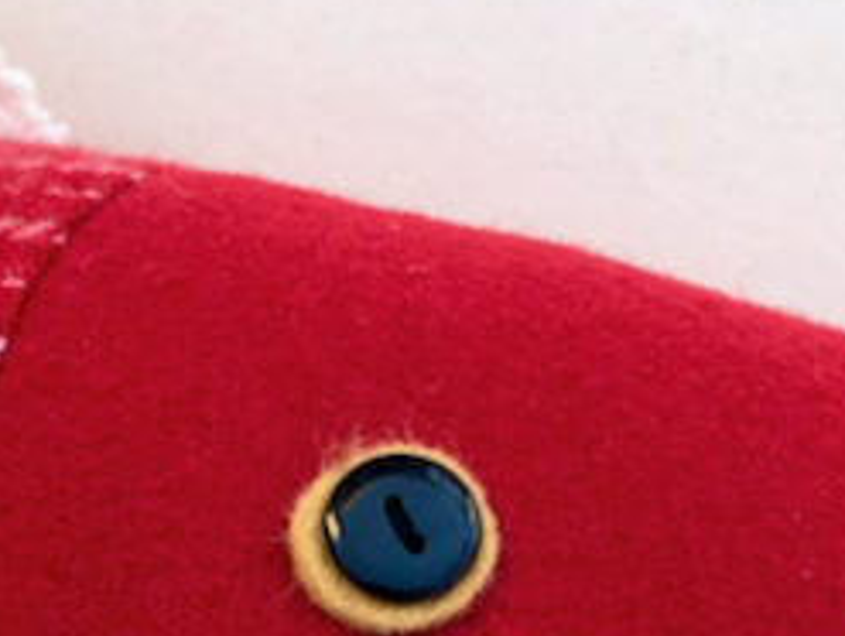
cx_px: 486
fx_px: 2127
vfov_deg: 16.5
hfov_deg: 22.5
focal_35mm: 87
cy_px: 692
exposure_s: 1/120
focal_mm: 3.99
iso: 25
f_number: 1.8
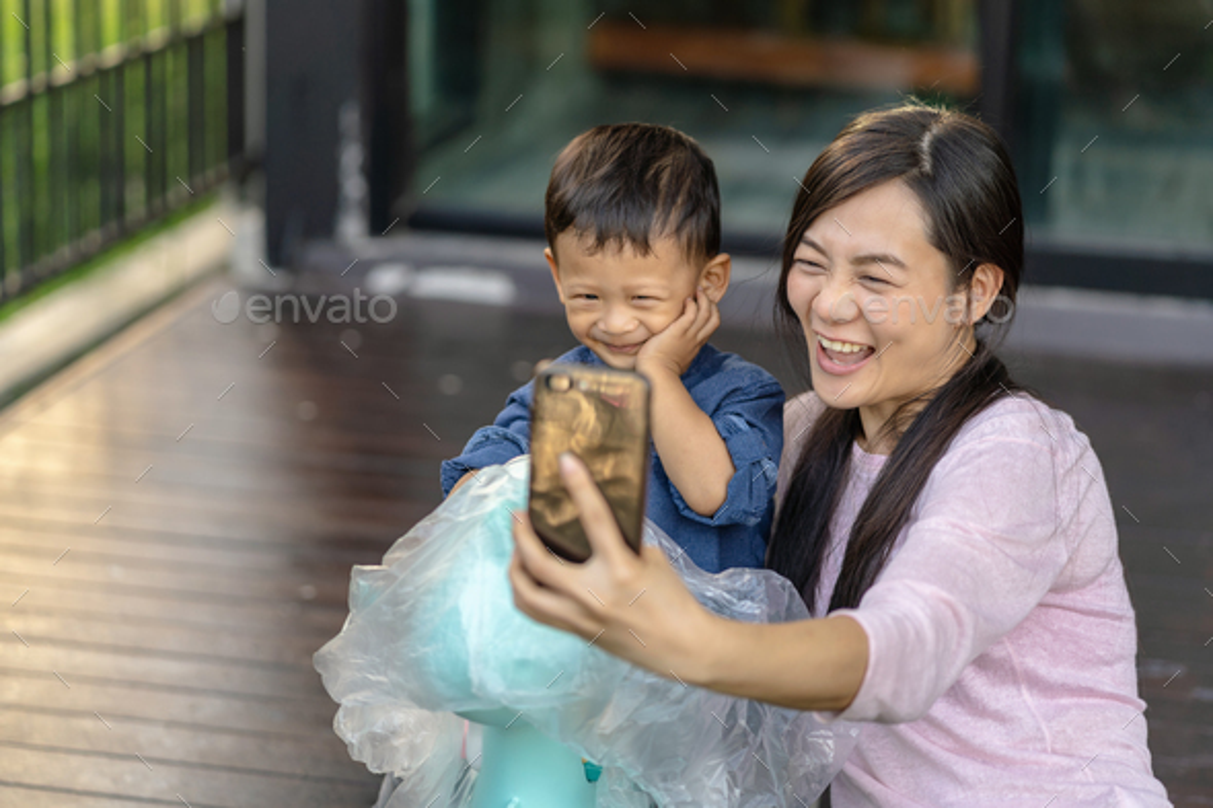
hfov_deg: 23.9
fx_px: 2863
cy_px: 404
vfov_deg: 16.1
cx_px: 606
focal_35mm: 85
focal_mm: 85
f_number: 2.5
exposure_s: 1/500
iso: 250
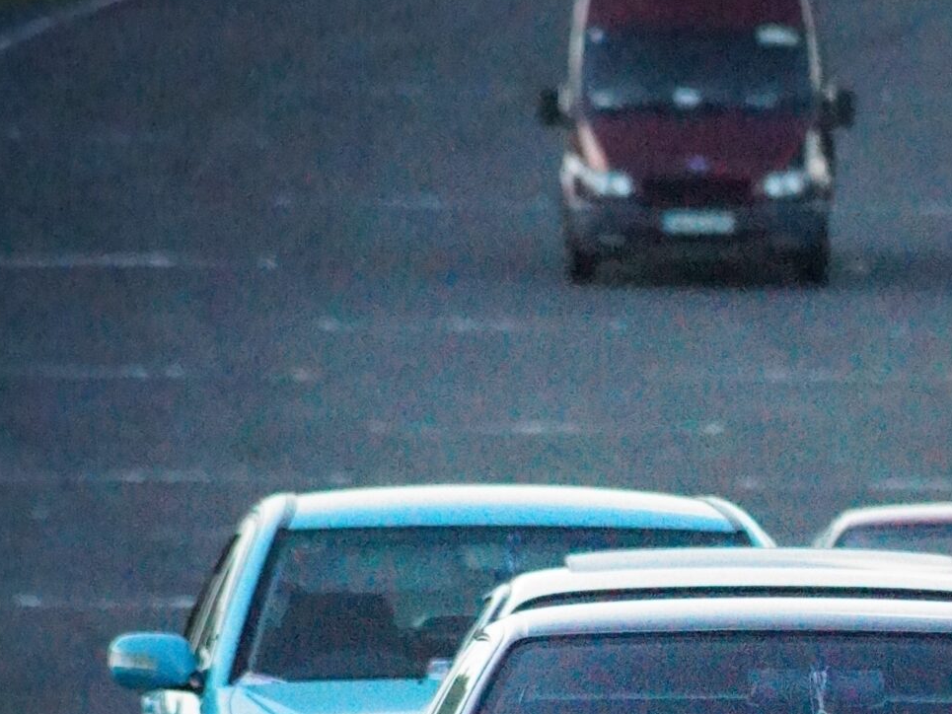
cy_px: 784
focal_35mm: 765
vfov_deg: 1.9
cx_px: 727
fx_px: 21041
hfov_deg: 2.6
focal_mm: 200
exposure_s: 1/4000
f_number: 5.6
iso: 6400
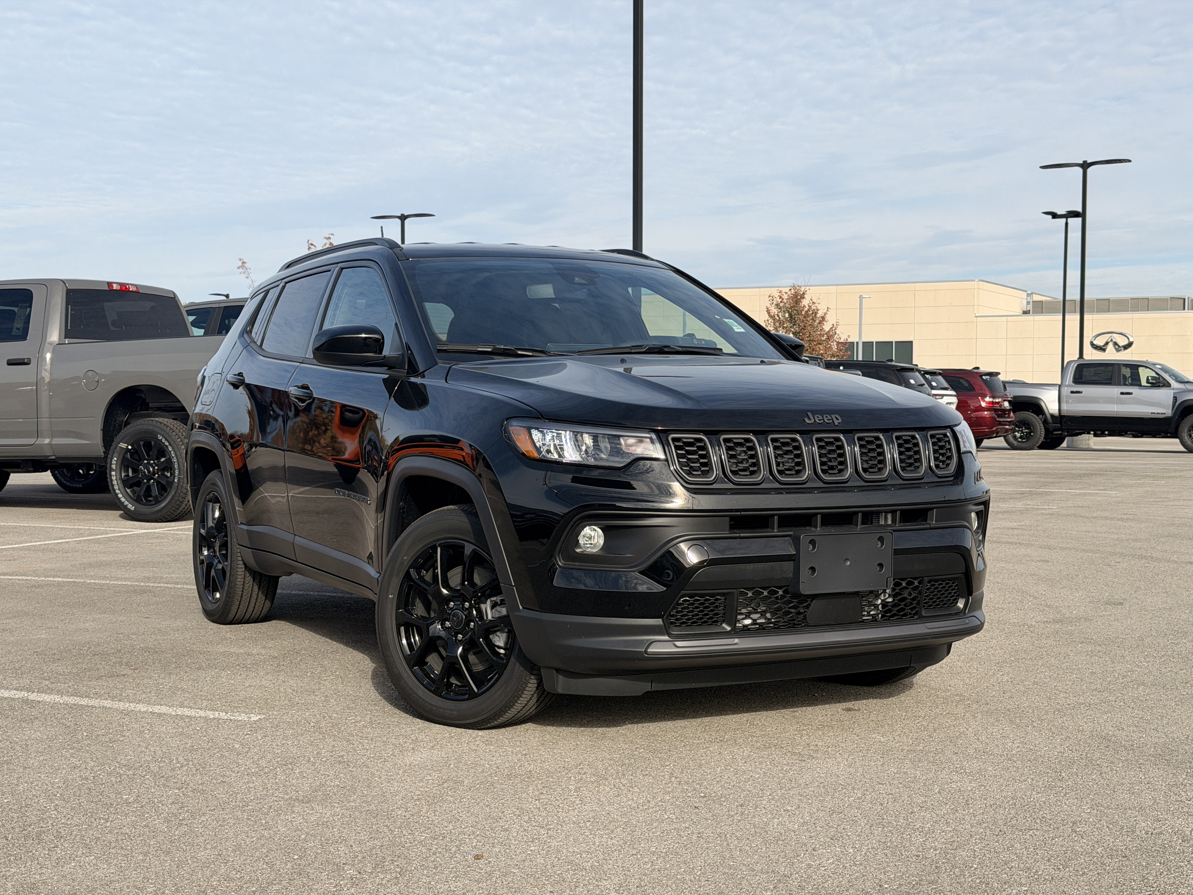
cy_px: 448
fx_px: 1654
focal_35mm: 48
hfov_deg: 39.7
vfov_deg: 30.3
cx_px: 596
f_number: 1.78
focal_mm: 6.76
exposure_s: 1/4878
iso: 64
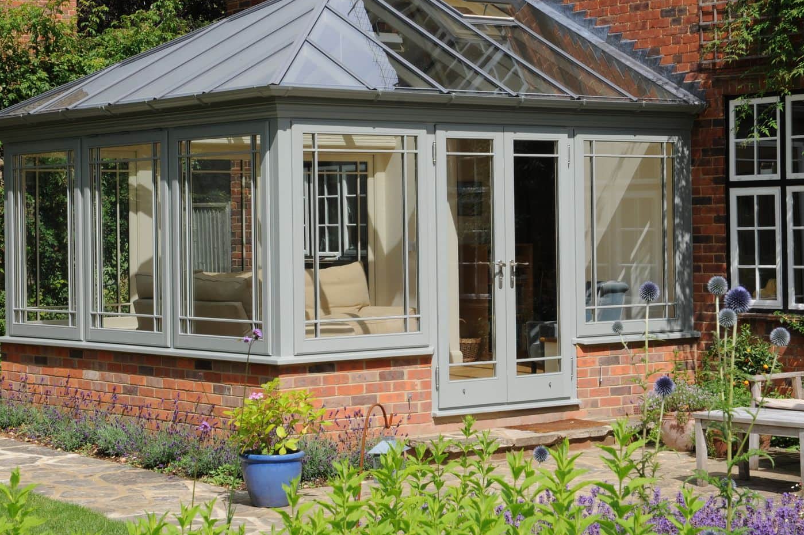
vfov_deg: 16.0
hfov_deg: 23.9
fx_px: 1896
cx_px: 397
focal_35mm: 85
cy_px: 208
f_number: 13
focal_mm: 44
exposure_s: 1/200
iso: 200
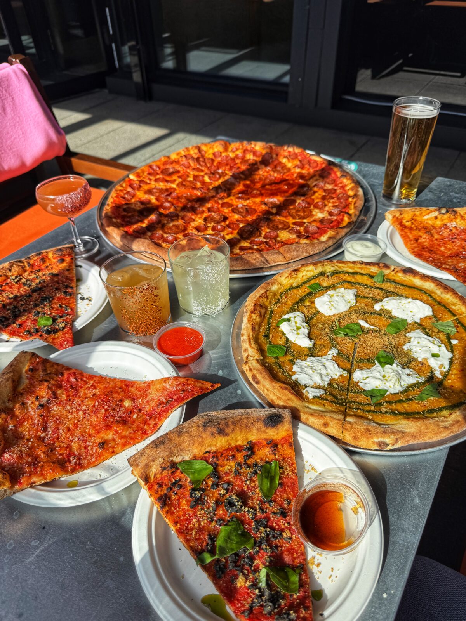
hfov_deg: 56.8
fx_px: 431
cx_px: 233
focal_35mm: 24
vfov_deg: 71.6
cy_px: 310
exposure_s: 1/2604
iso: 80
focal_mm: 6.76
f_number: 1.78
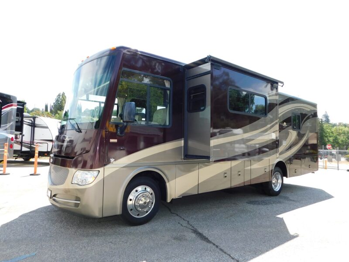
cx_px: 174
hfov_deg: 73.9
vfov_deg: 58.9
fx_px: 232
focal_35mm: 23
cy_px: 131
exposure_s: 1/500
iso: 125
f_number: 3
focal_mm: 4
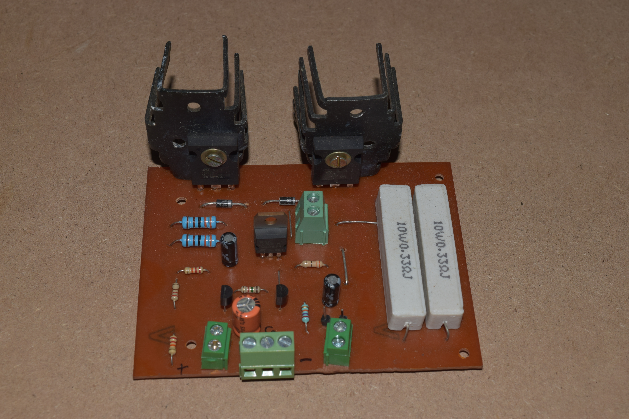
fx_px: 996
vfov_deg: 23.8
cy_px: 210
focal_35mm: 57
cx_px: 314
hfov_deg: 35.1
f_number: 11
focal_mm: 38
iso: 100
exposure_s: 1/60
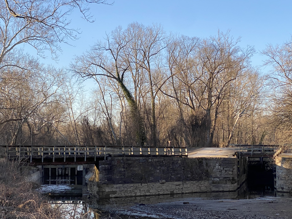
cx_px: 160
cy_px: 129
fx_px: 624
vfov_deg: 19.9
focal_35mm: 74
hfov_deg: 26.3
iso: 20
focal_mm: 6
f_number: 2
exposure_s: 1/410
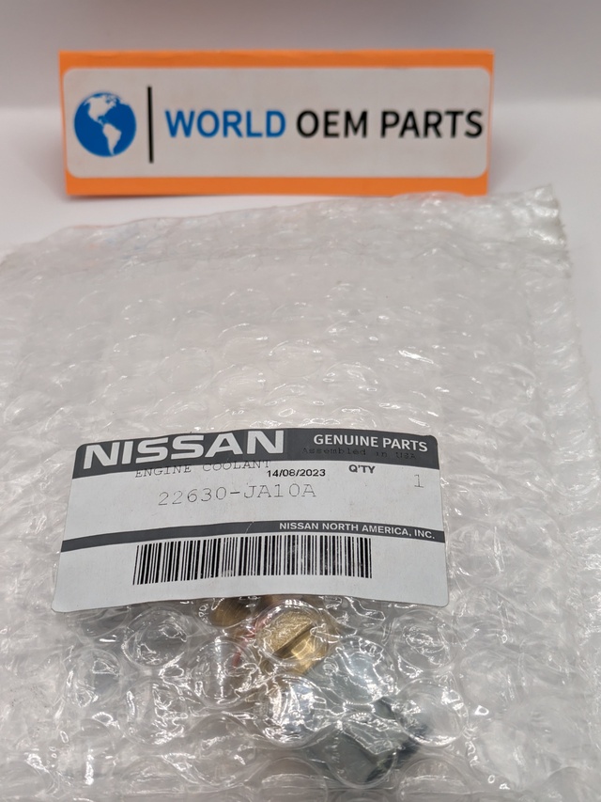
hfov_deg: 28.6
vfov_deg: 37.5
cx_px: 300
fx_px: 1180
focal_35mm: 51
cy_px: 401
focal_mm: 5.43
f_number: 1.89
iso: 69
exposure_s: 1/545
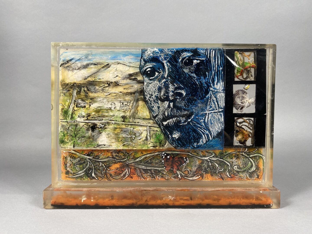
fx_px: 234
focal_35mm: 26
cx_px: 156
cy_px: 117
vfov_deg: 53.1
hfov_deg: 67.3
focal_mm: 4.25
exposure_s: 1/100
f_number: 1.8
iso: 125
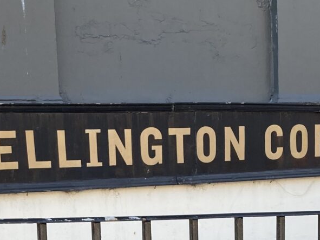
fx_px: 897
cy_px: 328
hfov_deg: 20.2
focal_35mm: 97
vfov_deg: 14.5
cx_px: 192
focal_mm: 3.99
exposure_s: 1/192
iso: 20
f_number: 1.8
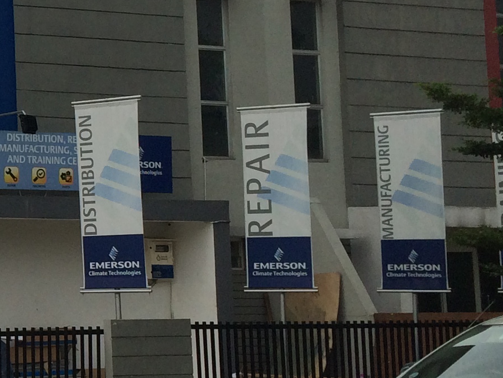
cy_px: 146
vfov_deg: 14.1
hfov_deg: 16.4
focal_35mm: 105
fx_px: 1526
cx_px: -334
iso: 32
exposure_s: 1/1208
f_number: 2.2
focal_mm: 4.15
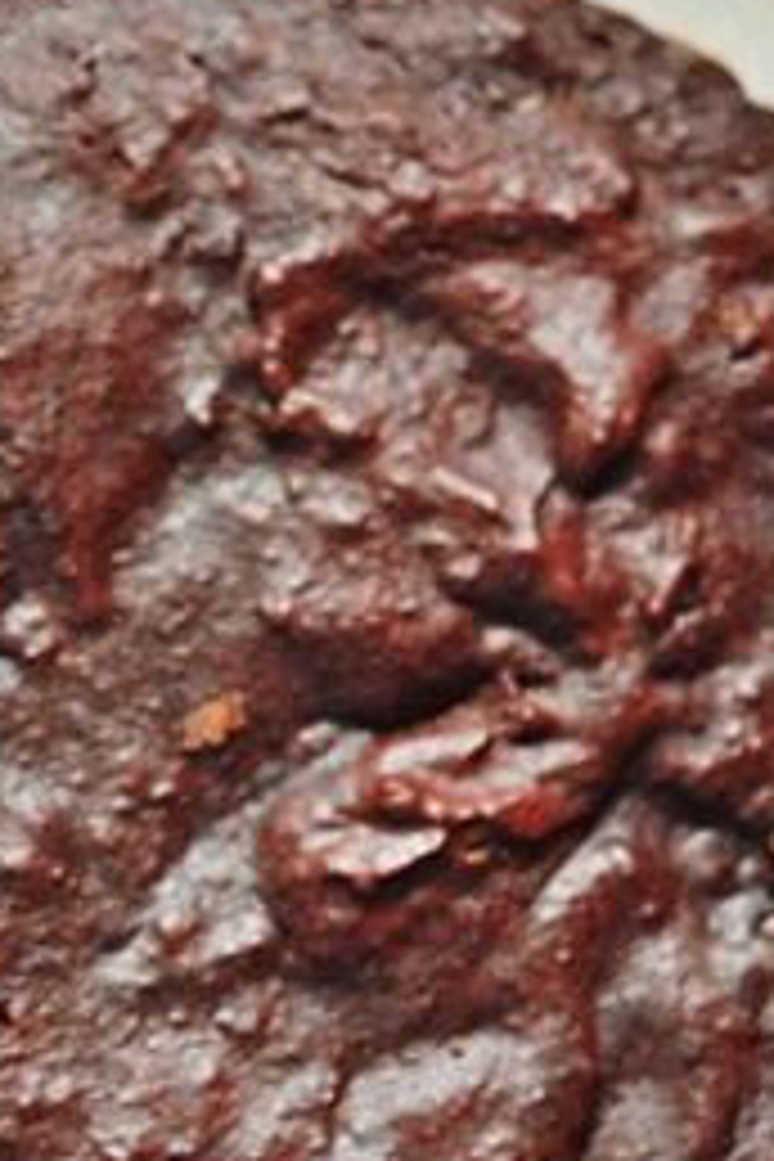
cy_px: 781
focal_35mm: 240
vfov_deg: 8.6
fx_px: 7739
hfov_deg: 5.7
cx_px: -306
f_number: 3.2
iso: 400
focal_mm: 50
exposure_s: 1/60
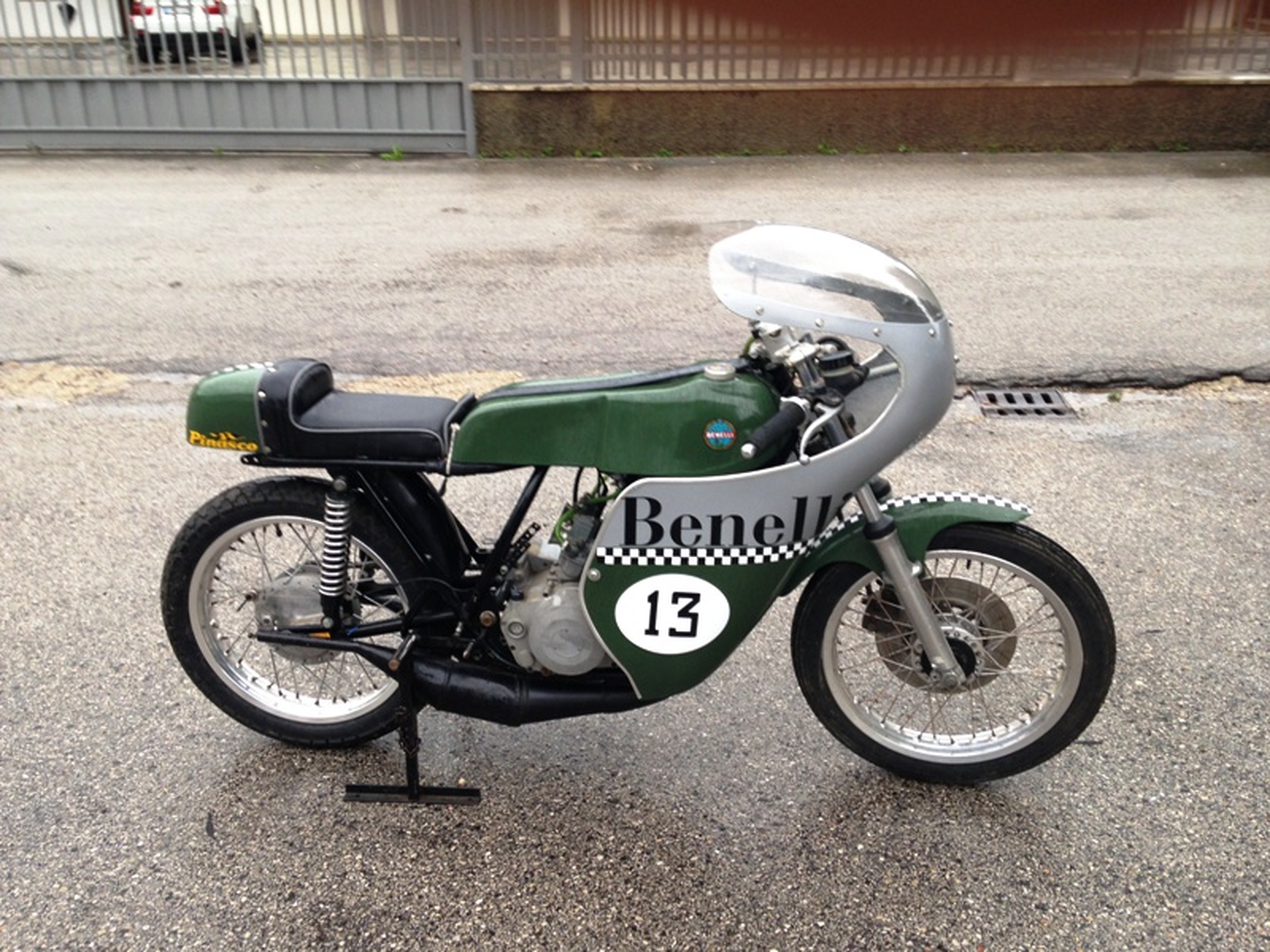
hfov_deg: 55.4
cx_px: 635
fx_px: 1211
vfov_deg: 42.9
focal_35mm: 33
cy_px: 476
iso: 64
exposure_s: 1/60
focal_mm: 4.12
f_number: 2.4
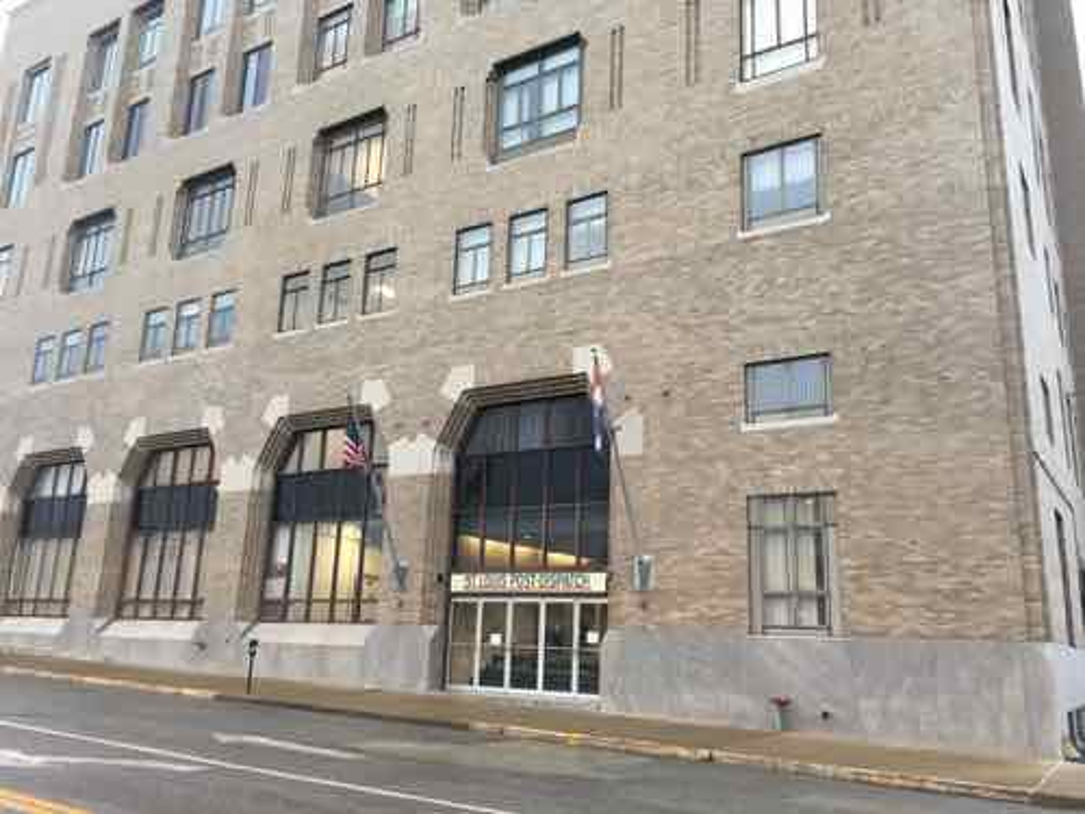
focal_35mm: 29
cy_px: 407
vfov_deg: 48.2
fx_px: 909
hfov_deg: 61.7
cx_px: 542
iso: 64
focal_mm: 4.15
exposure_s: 1/30
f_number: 2.2
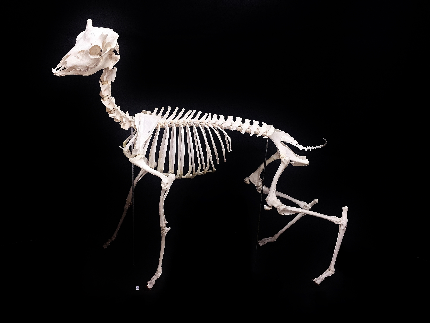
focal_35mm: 29
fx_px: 360
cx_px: 215
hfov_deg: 61.7
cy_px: 162
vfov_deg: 48.2
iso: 125
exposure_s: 1/25
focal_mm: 4.15
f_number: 2.2
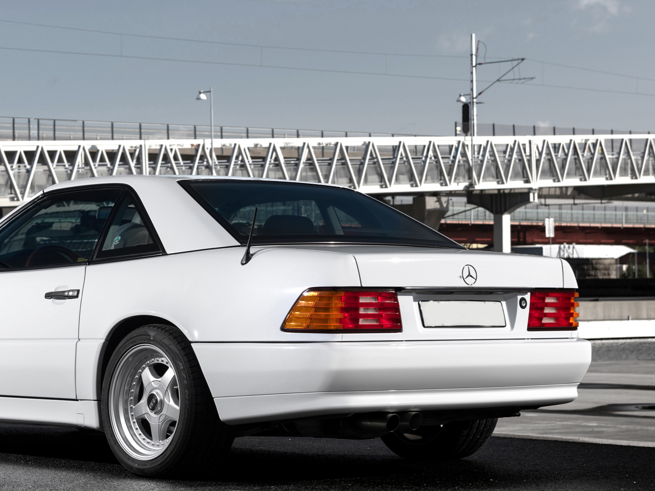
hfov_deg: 17.7
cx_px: 192
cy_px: 164
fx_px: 2101
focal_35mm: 111
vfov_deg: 13.3
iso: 31
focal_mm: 62
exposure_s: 1/160
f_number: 7.1
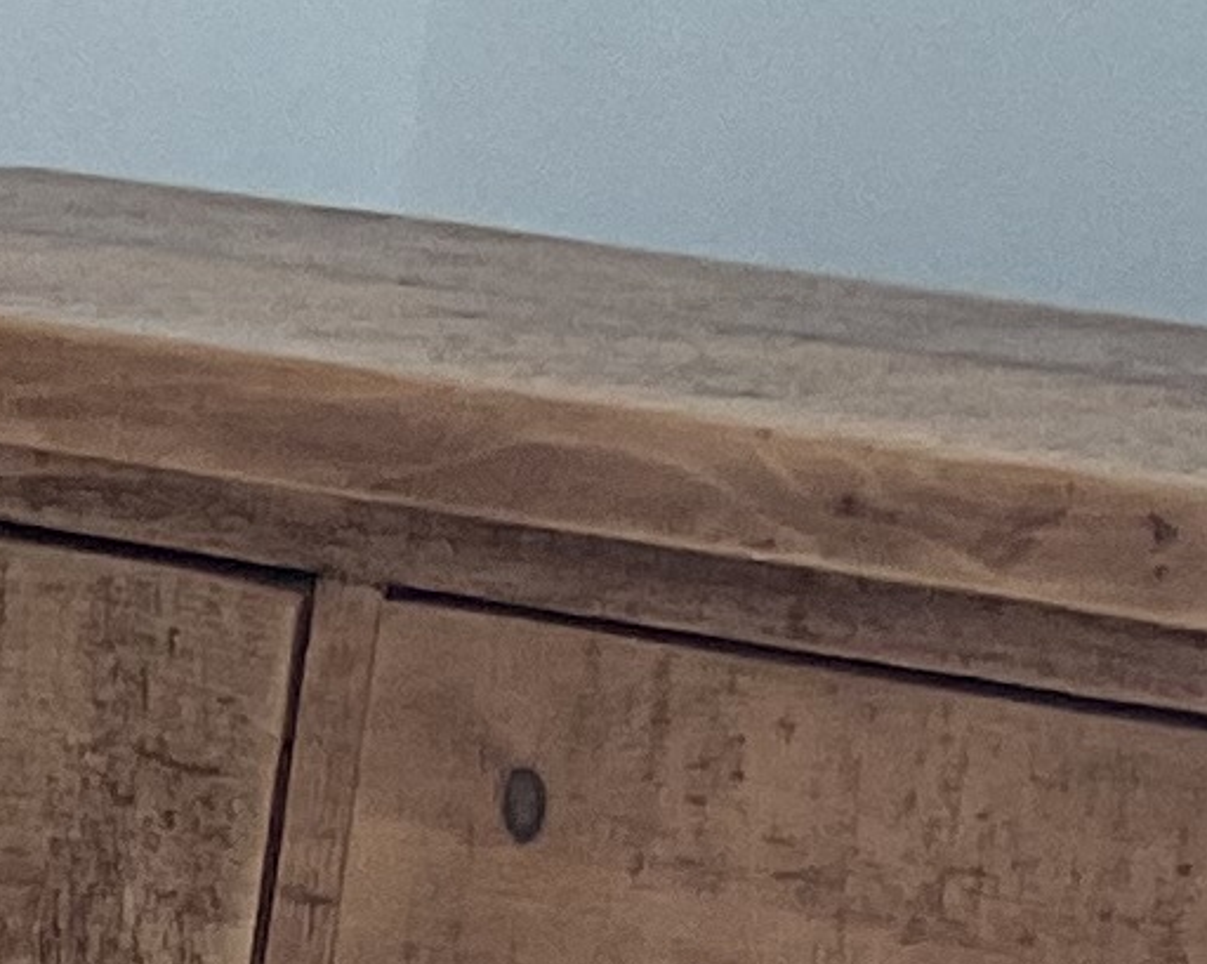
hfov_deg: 8.3
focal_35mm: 223
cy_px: 3486
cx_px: -1148
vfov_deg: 6.1
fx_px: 7962
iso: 64
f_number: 1.8
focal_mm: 3
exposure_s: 1/100
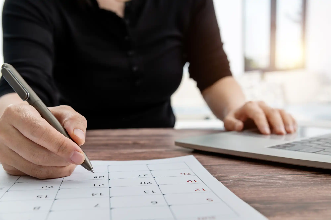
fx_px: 441
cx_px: 166
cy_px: 110
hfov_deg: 41.1
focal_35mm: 48
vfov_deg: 28.1
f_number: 7.1
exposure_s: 1/50
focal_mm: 48
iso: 100
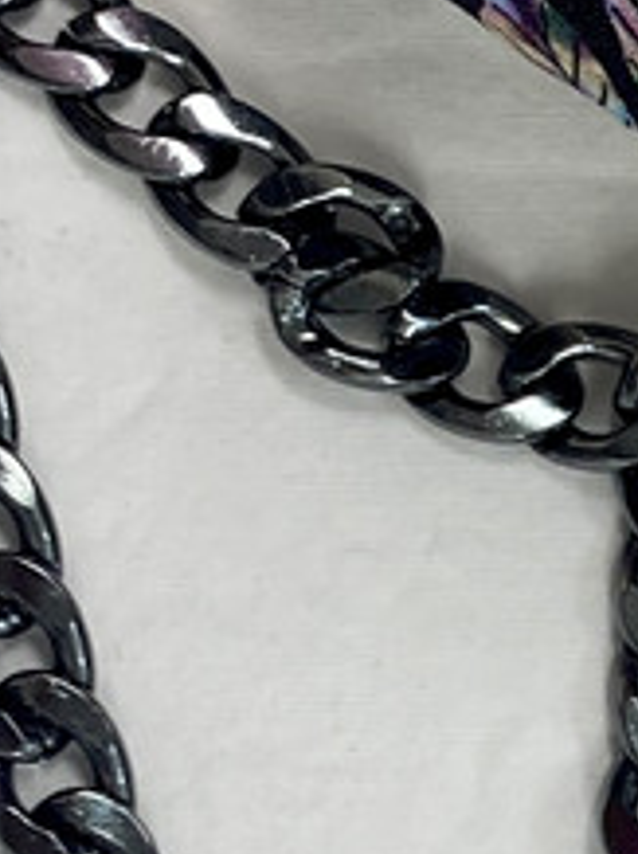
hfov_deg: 8.0
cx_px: 1519
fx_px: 4235
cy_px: 1285
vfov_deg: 11.1
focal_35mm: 172
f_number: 1.8
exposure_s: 1/120
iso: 50
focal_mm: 4.25
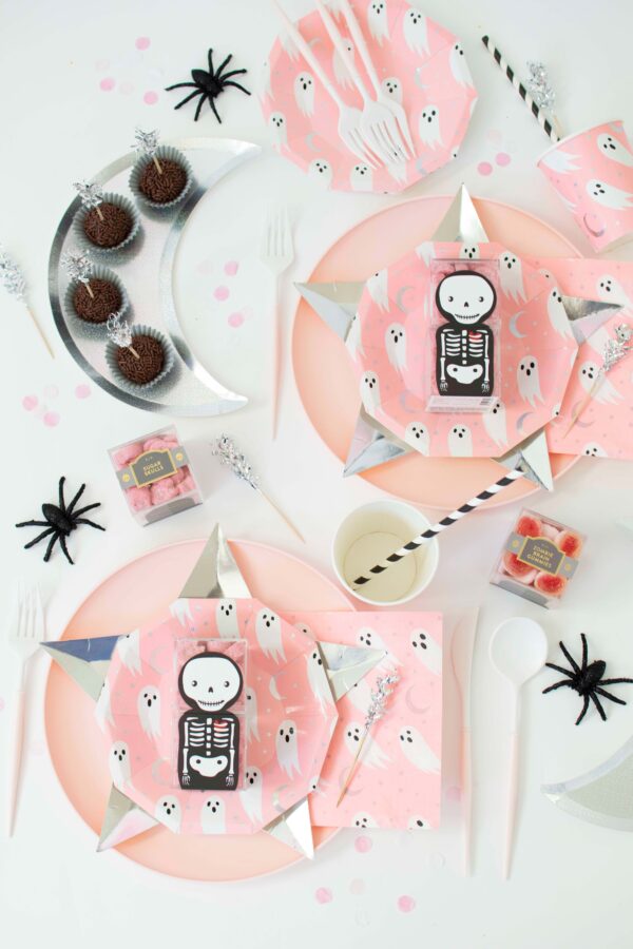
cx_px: 316
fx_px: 1385
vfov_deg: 37.9
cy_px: 474
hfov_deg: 25.8
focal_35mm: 52
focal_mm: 35
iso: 500
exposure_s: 1/125
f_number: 3.5
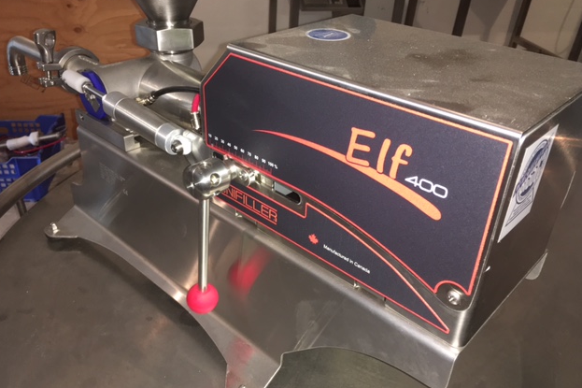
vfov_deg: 42.3
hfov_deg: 60.3
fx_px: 501
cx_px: 285
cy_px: 195
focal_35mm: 31
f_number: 2.2
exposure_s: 1/17
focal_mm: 4.15
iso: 125
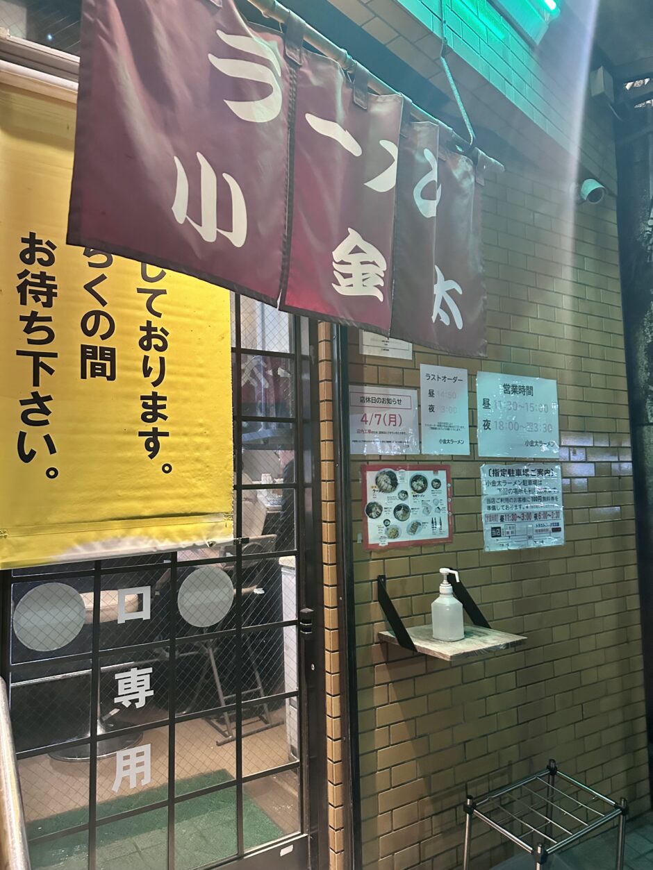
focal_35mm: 24
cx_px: 326
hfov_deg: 56.8
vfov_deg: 71.6
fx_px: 604
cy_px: 435
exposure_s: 1/60
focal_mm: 6.86
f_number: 1.78
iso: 800
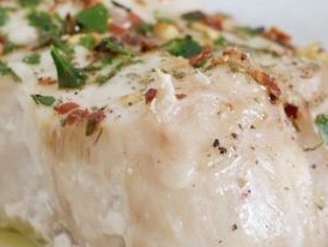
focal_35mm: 241
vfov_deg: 6.2
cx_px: 65
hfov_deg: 8.2
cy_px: 153
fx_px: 2286
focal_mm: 43
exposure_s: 1/25
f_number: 4
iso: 200
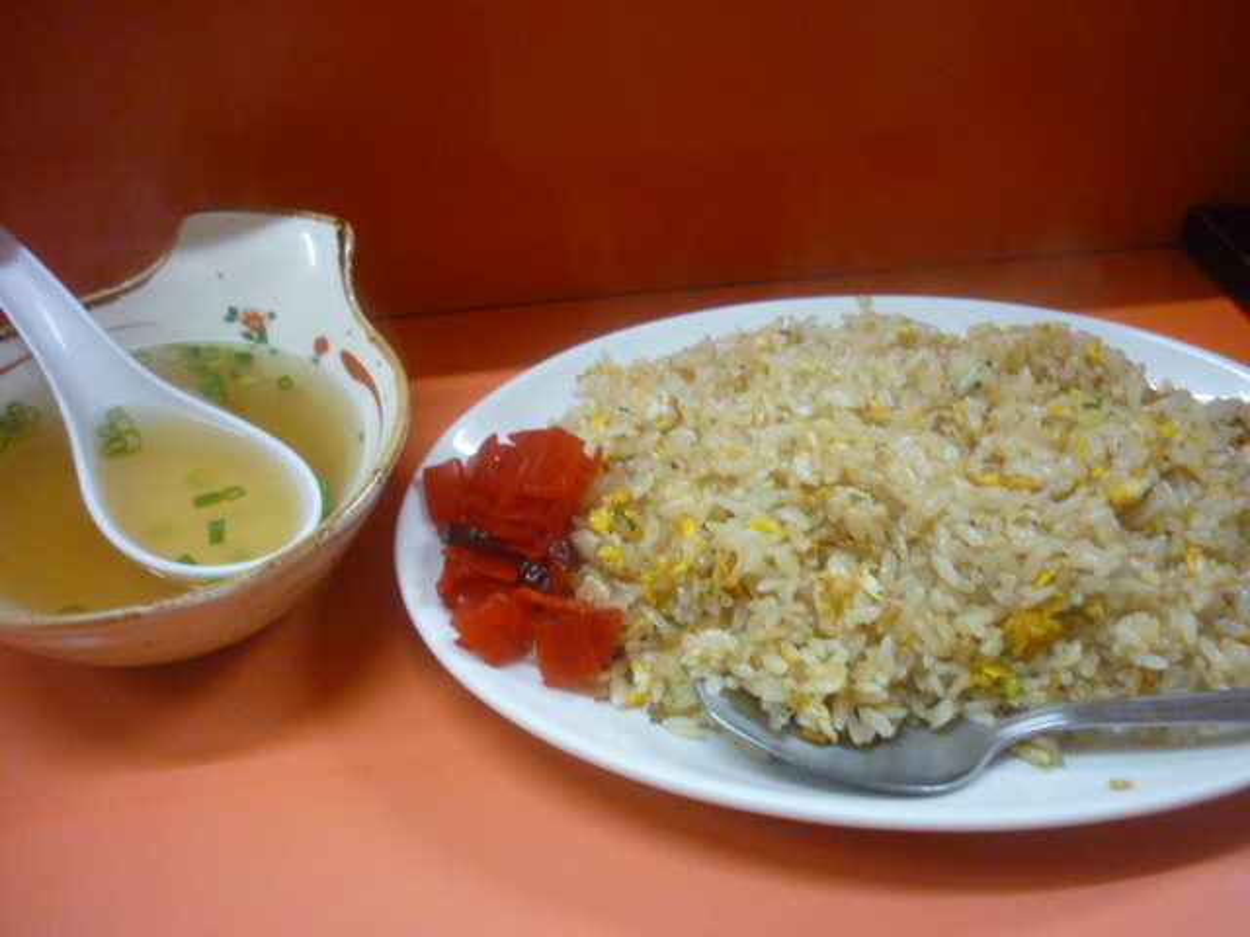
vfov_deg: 42.9
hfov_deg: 55.4
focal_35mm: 33
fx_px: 1192
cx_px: 625
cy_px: 468
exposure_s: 1/25
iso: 400
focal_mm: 5.5
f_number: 2.8
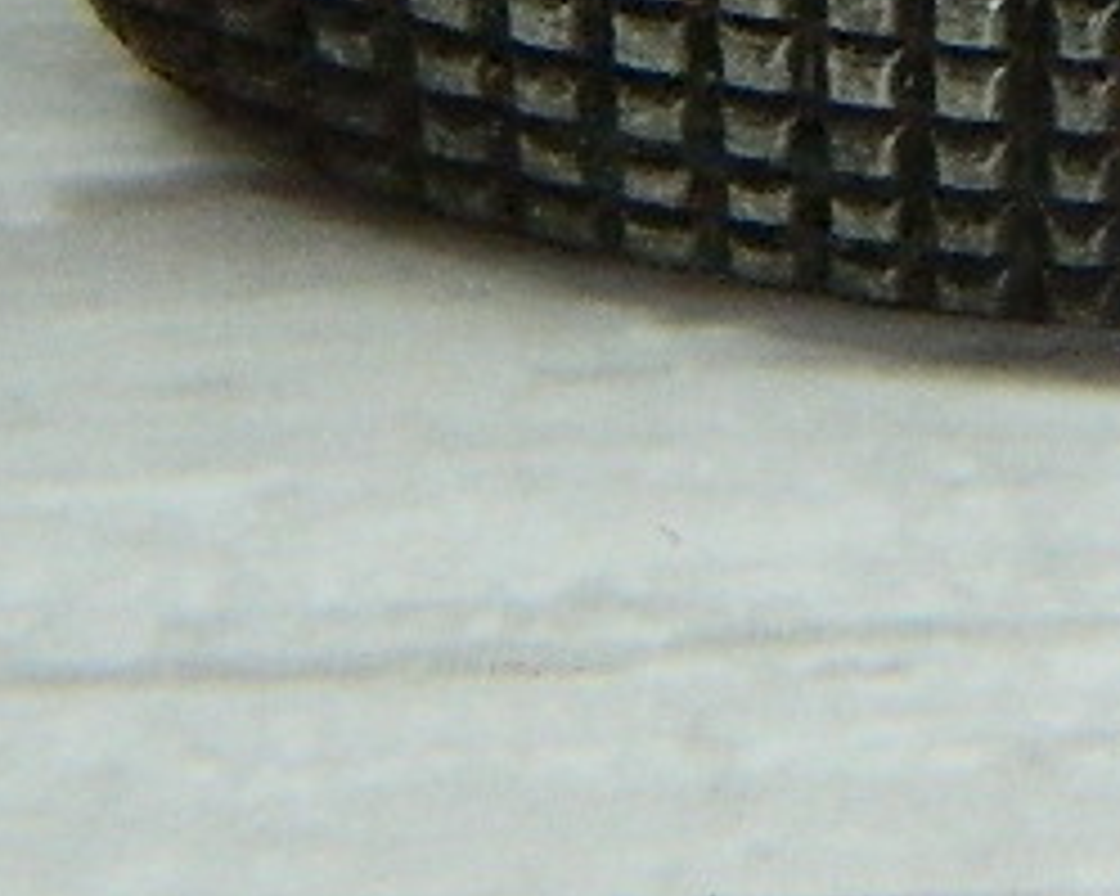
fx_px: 6262
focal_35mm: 189
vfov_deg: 7.9
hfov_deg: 9.8
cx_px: 1835
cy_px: -828
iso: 400
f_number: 3.6
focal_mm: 8.4
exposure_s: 1/160
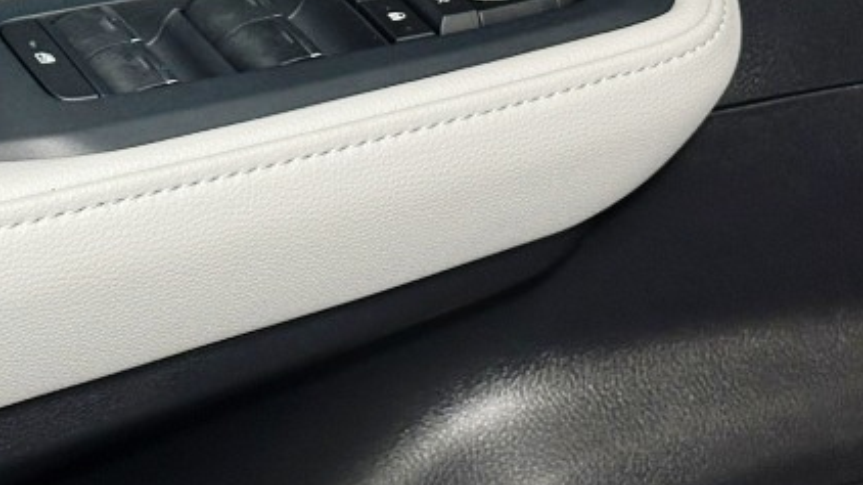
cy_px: -250
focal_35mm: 127
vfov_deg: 9.3
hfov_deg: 16.6
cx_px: 59
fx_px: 2905
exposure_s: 1/40
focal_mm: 6.86
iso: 500
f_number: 1.78
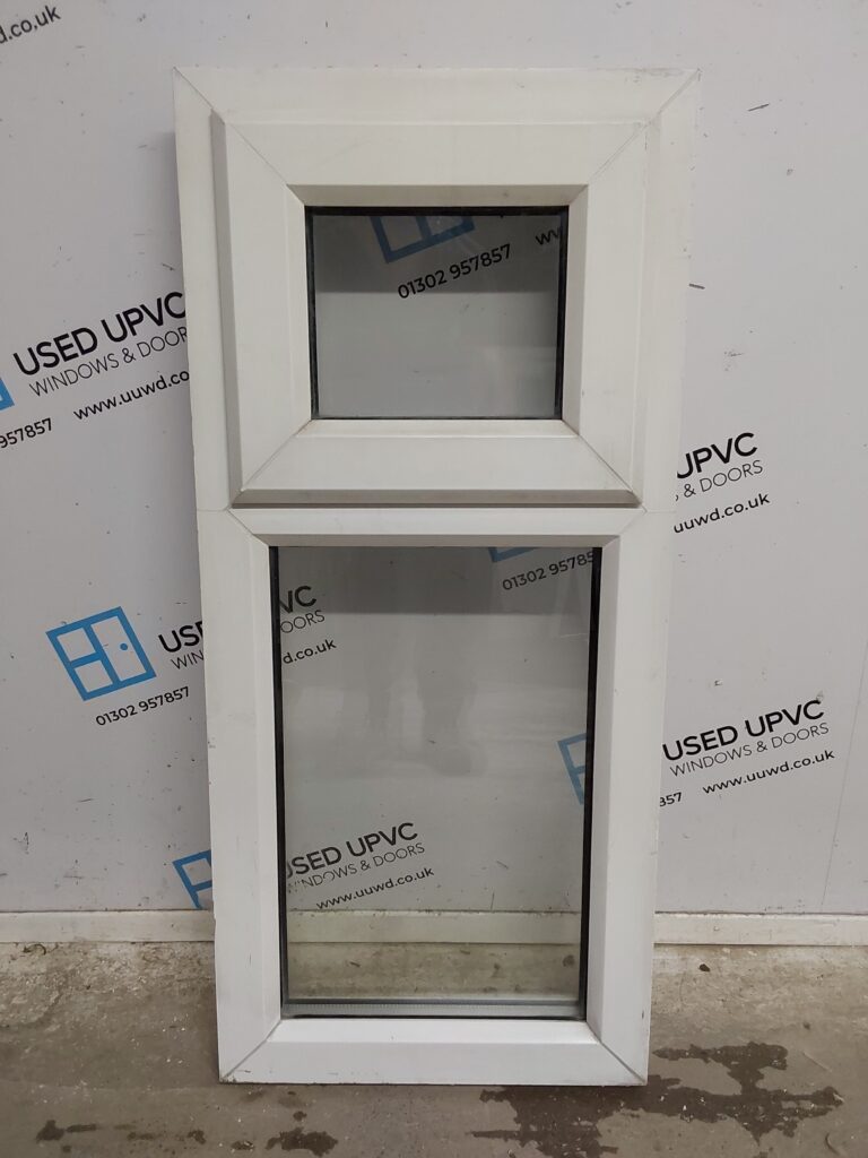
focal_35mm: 28
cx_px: 434
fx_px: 936
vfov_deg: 63.4
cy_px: 579
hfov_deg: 49.7
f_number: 1.9
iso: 80
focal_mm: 2.91
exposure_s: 1/50
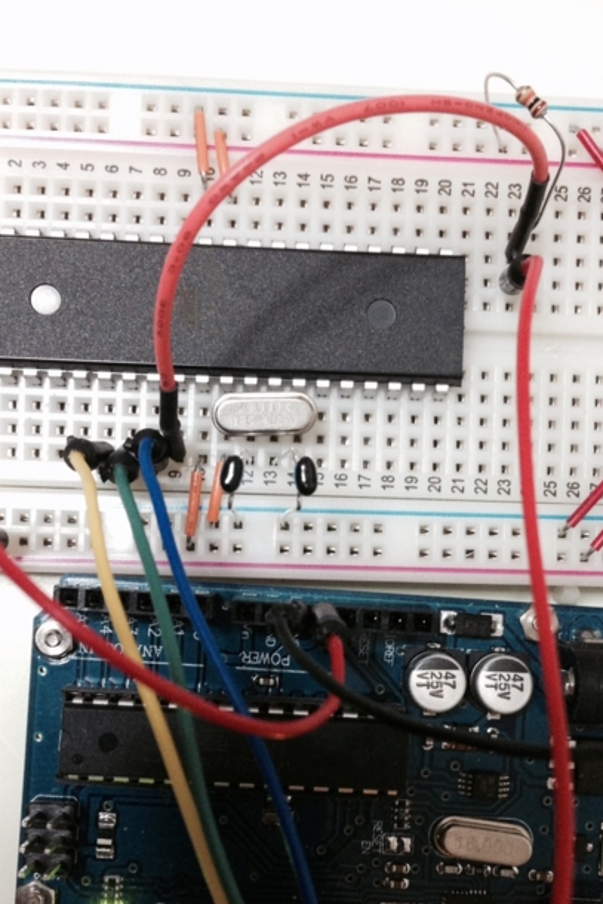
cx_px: 344
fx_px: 1130
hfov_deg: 29.8
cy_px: 587
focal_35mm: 45
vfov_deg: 43.1
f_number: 2.4
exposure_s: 1/20
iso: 250
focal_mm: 4.12
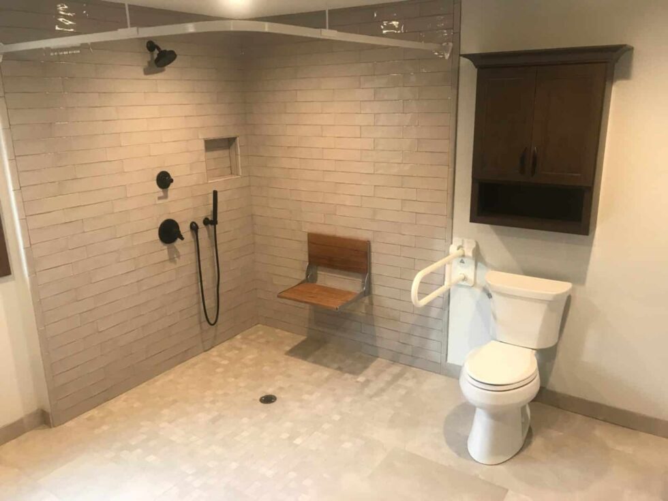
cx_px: 334
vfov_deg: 49.7
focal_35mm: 28
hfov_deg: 63.4
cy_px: 250
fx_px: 540
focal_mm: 3.99
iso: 40
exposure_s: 1/20
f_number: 1.8
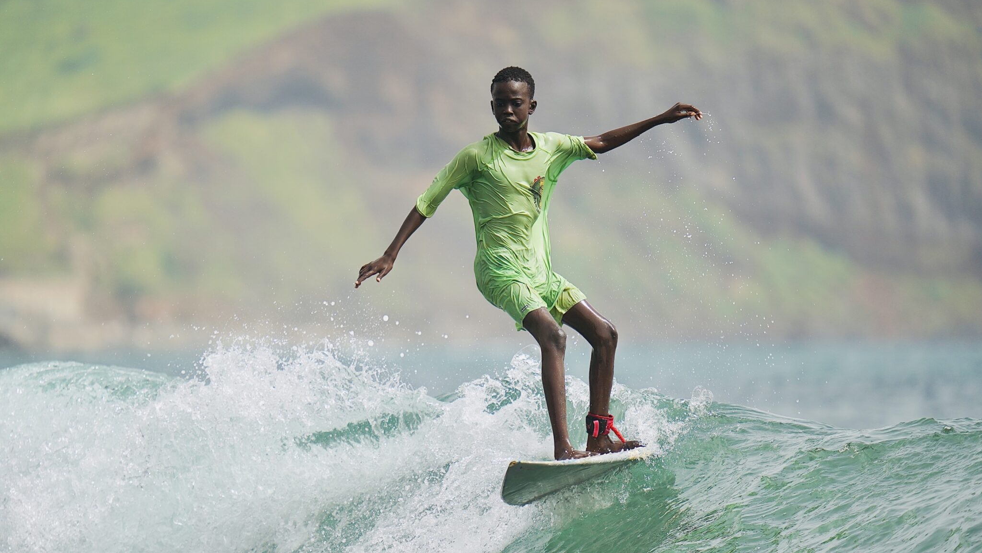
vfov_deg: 2.1
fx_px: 14981
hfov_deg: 3.8
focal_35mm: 575
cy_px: 276
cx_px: 491
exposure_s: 1/1250
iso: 200
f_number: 6.3
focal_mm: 548.3
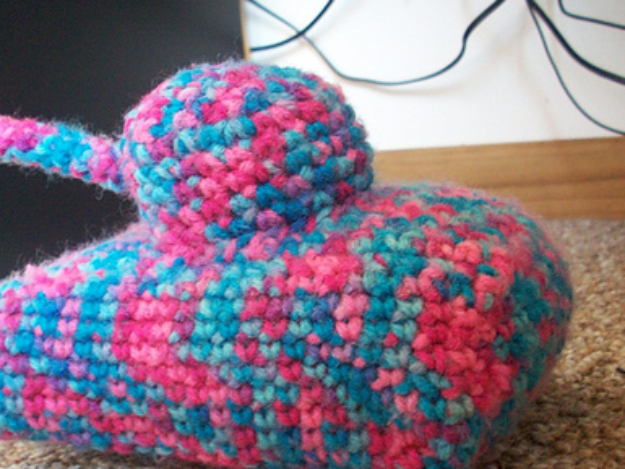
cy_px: 280
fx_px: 867
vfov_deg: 30.2
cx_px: 255
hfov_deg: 39.5
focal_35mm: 48
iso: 200
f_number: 2.8
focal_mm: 6.2
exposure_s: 1/8
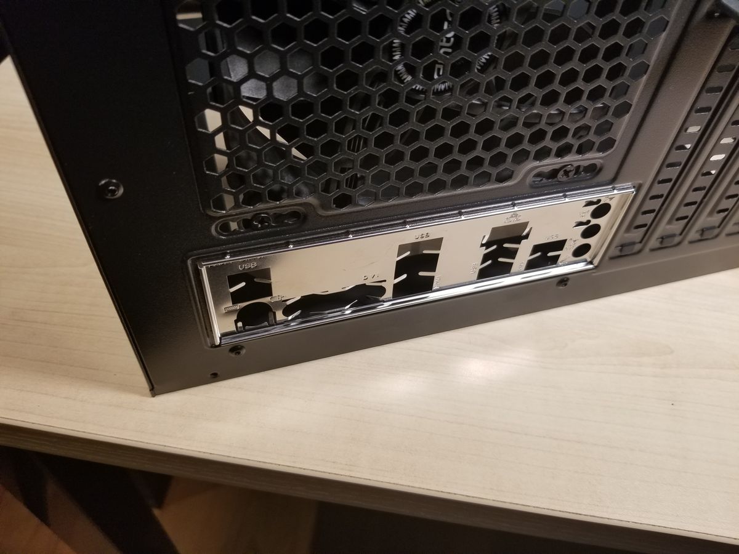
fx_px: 555
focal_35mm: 26
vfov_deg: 53.1
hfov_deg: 67.3
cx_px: 370
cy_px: 277
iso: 160
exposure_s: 1/120
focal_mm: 4.25
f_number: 1.7
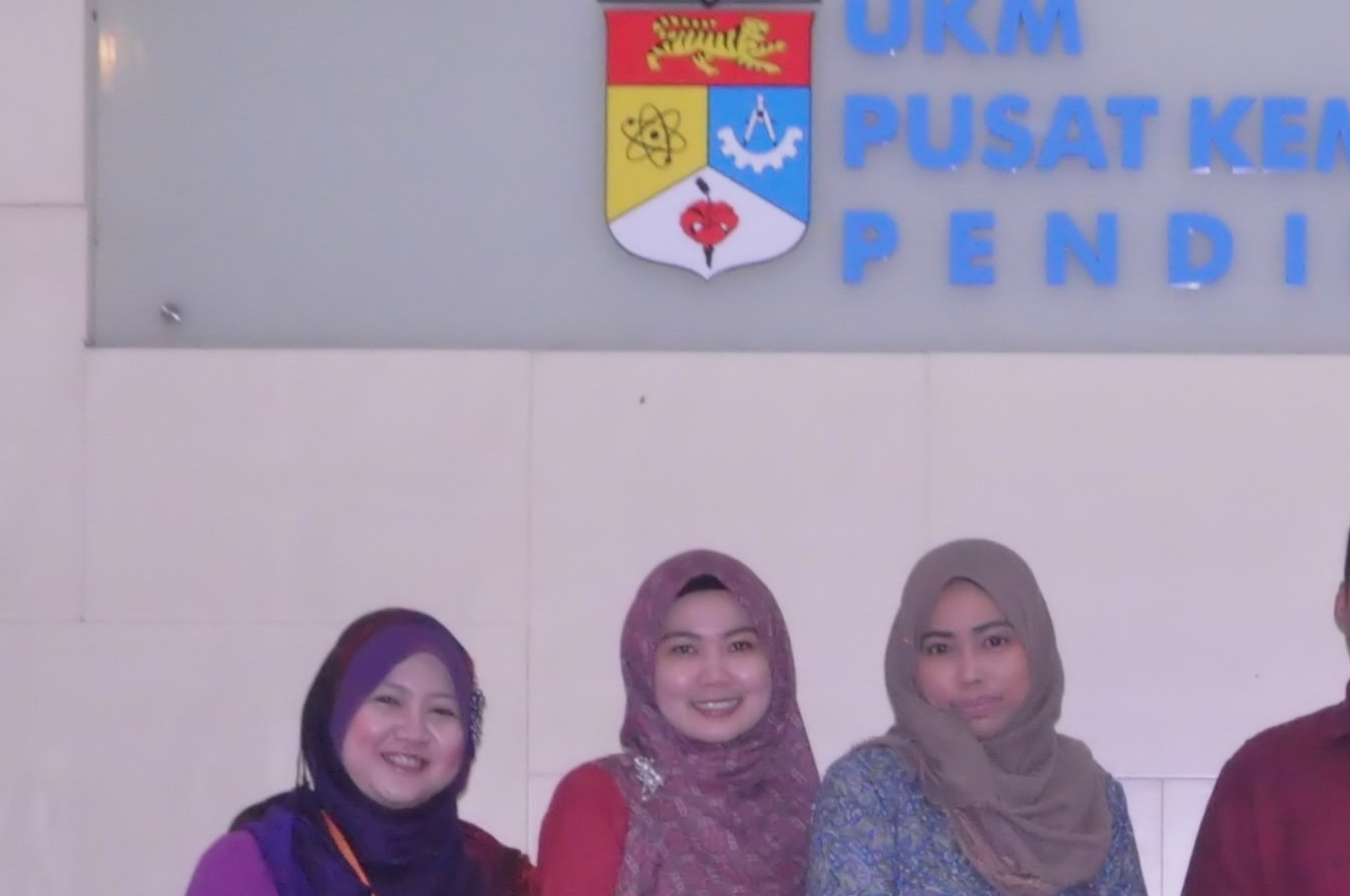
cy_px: 1115
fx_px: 3932
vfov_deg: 12.6
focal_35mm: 105
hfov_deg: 19.2
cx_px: 1194
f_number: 6.3
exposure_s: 1/100
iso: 3200
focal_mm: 22
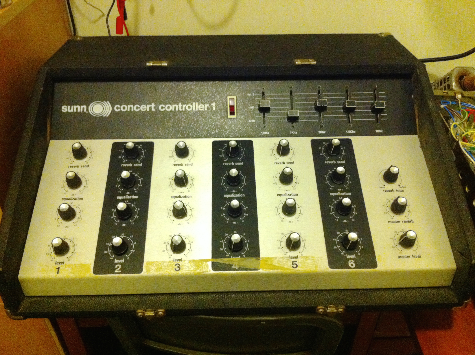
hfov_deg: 52.7
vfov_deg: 40.6
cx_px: 238
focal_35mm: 35
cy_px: 178
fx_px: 480
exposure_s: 1/15
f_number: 2.8
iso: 800
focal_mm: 3.85
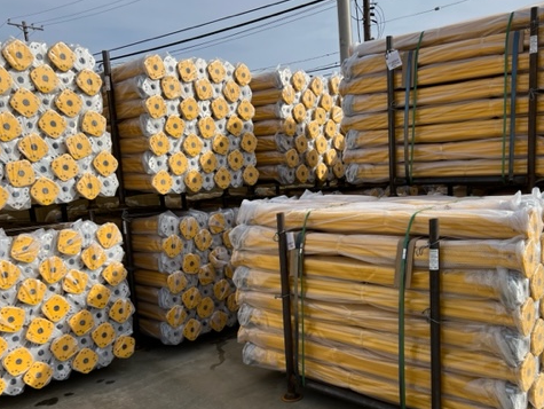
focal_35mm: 35
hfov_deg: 52.3
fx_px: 550
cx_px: 323
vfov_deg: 40.5
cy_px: 251
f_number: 1.5
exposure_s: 1/3968
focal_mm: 5.7
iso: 50
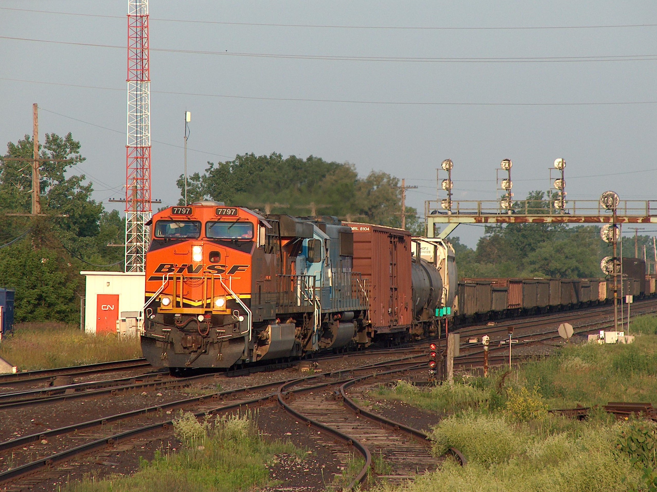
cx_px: 328
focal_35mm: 297
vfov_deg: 5.0
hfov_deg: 6.7
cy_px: 246
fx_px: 5634
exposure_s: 1/671
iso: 200
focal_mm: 61
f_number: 4.4
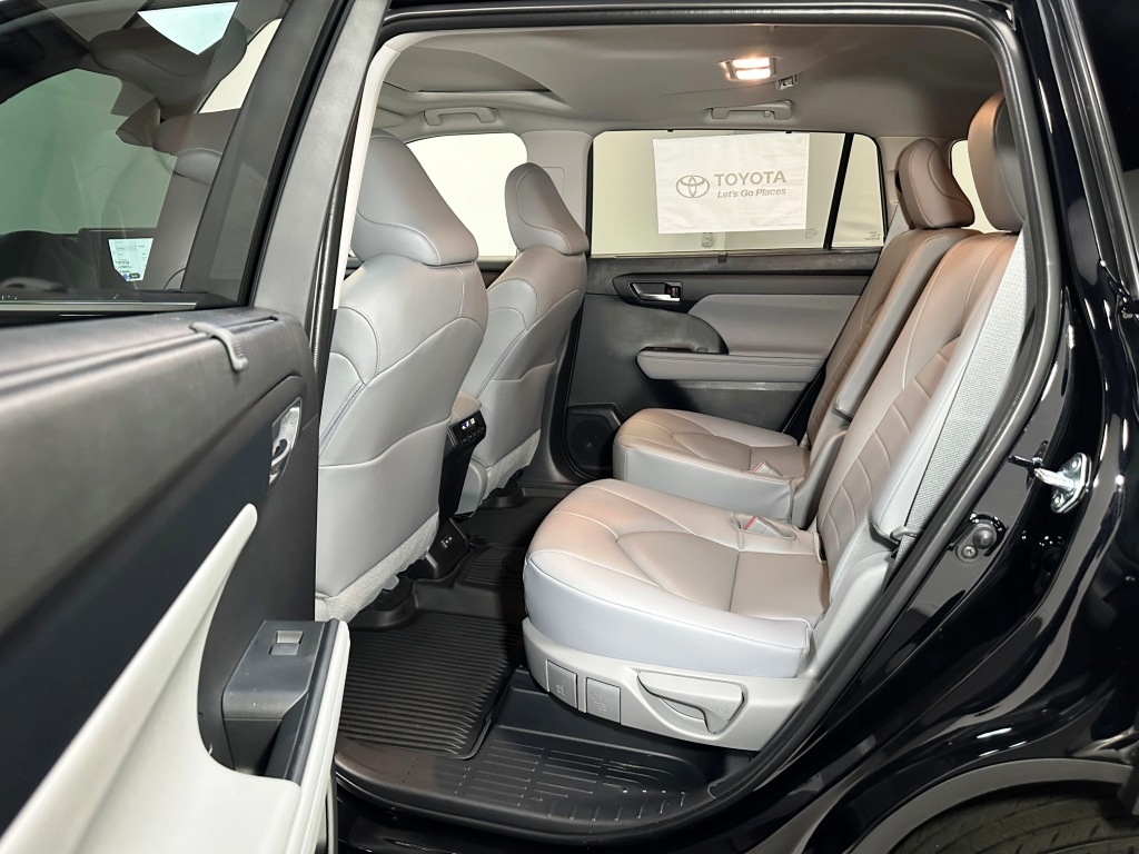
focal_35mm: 24
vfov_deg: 56.8
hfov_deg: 71.6
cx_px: 570
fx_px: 790
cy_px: 427
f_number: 1.78
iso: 800
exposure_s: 1/40
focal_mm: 6.86
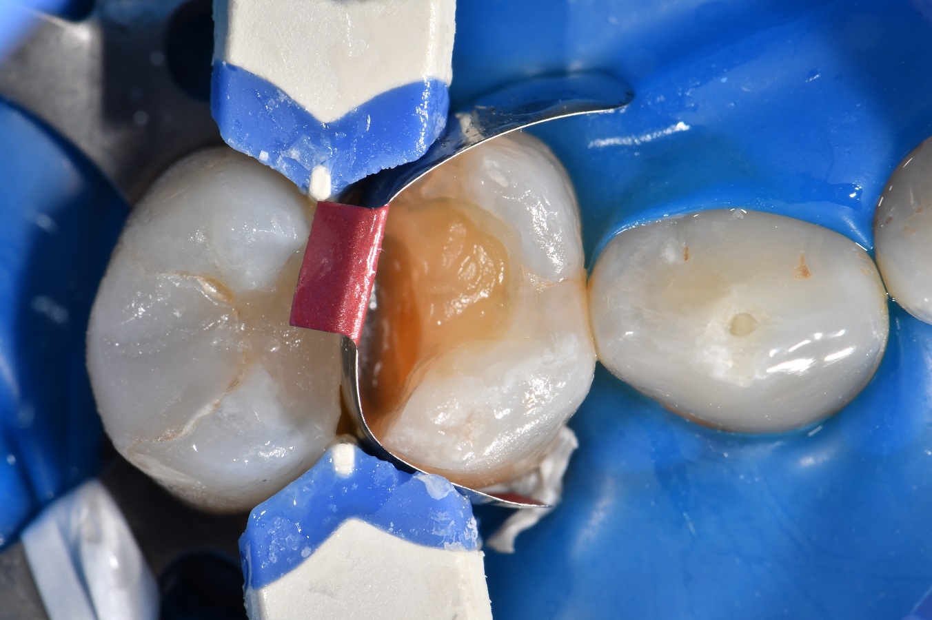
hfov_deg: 13.1
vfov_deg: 8.7
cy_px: 310
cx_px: 466
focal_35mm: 157
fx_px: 4062
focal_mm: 105
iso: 200
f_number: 32
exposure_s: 1/160
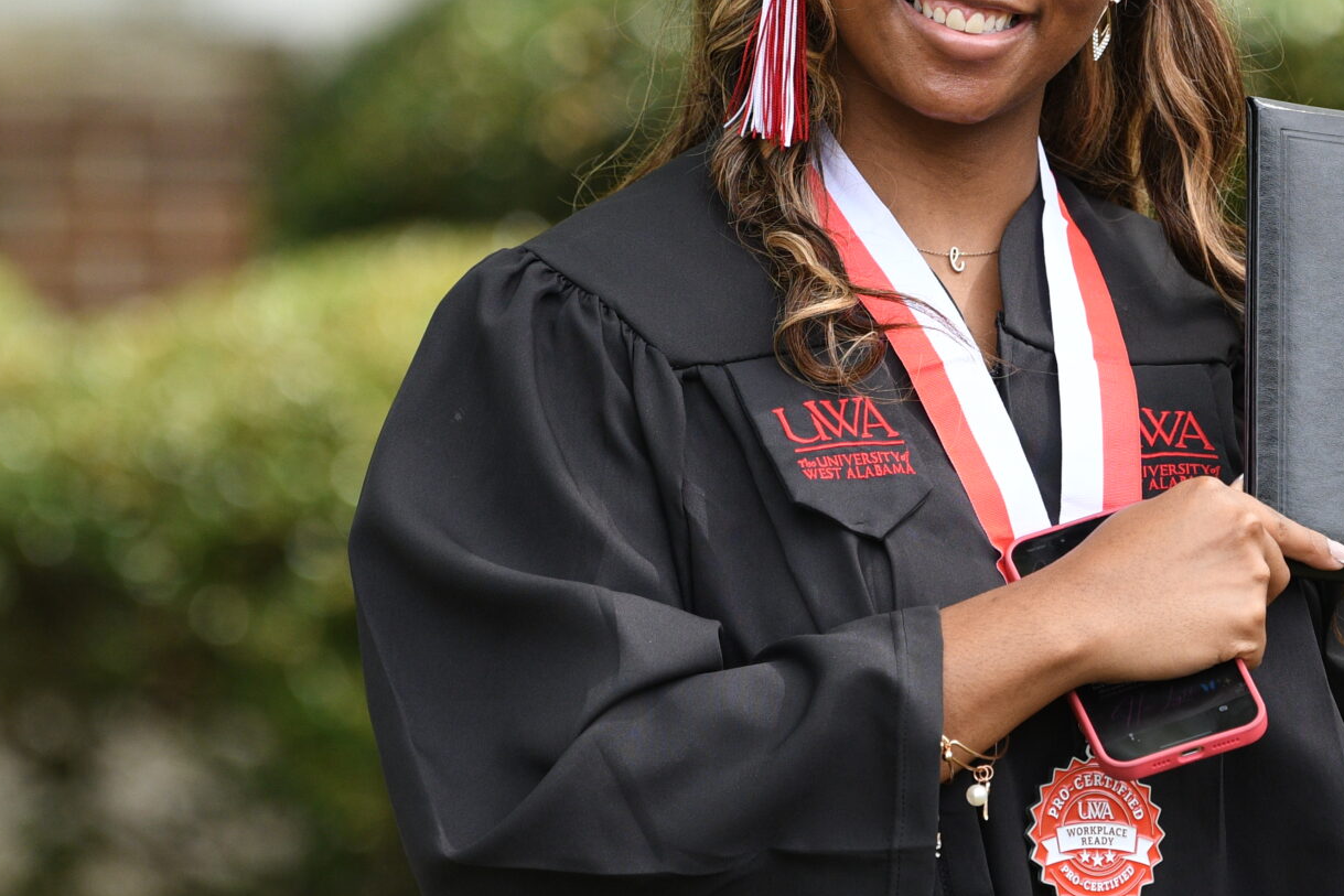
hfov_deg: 4.1
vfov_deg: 2.7
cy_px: 181
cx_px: 1041
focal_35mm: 504
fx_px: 18817
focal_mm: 160
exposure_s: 1/2000
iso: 500
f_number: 2.8
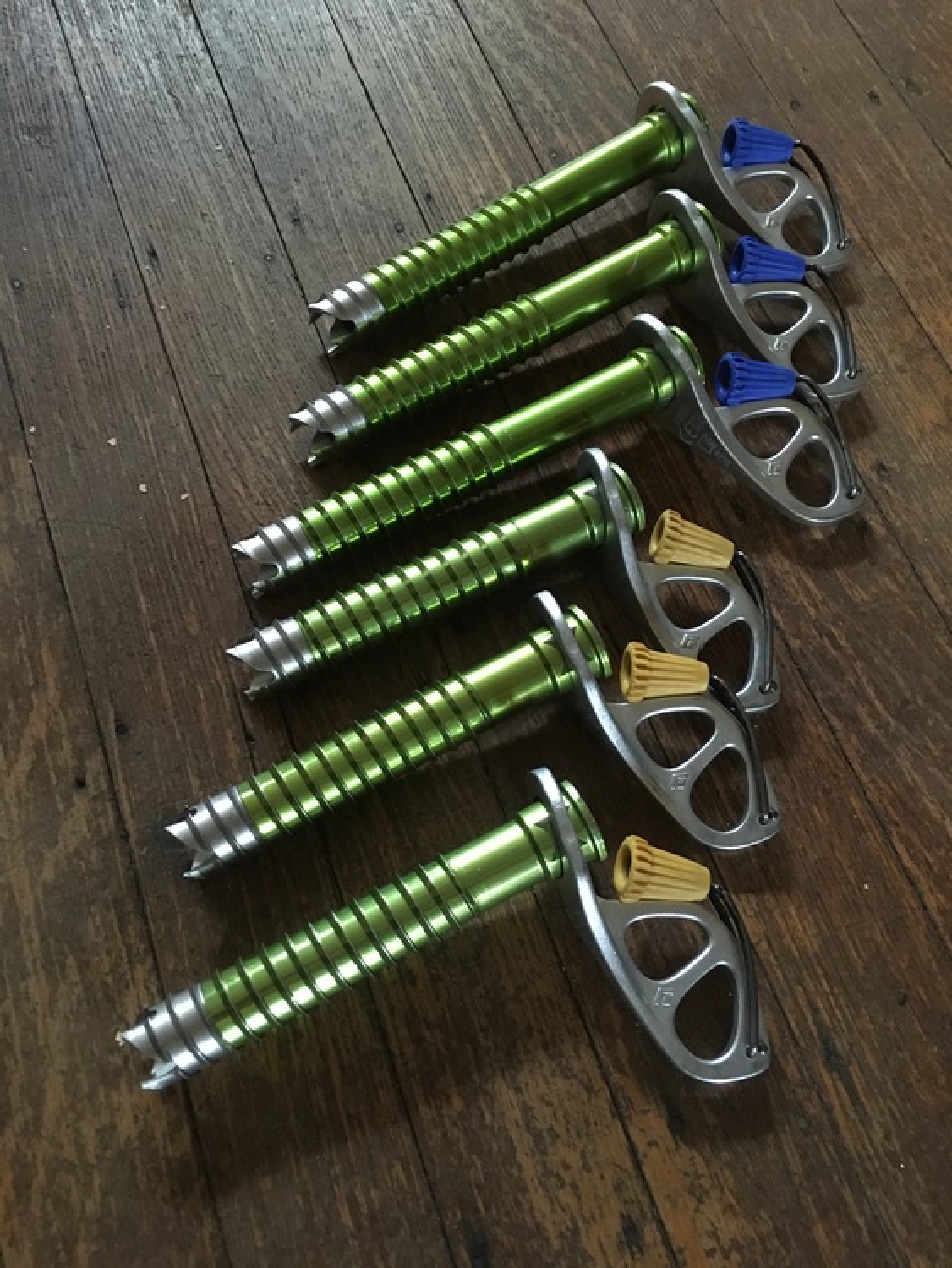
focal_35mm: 29
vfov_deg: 61.6
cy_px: 634
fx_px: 1063
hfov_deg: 48.3
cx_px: 476
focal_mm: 4.15
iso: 250
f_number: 2.2
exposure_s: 1/15
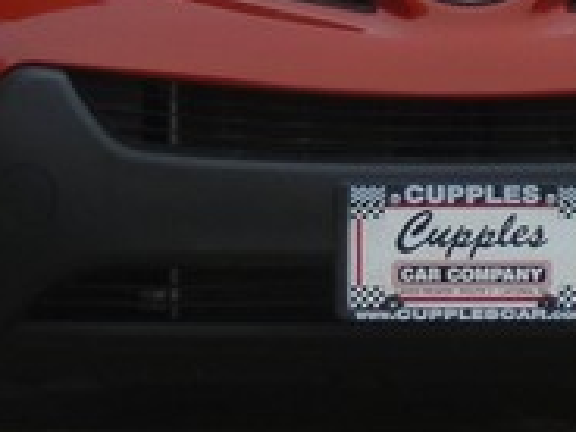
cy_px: -150
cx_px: 498
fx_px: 7871
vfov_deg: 3.1
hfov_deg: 4.2
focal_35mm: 473
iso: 100
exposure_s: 1/160
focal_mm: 19.3
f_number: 5.8
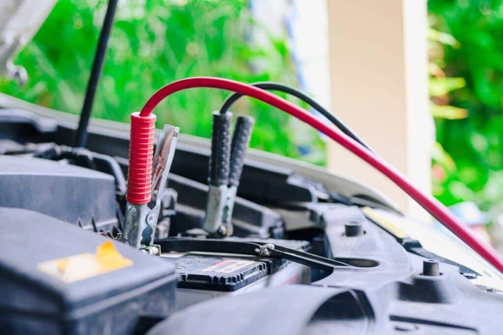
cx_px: 252
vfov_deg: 27.0
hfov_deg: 39.6
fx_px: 699
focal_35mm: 50
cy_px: 168
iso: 250
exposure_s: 1/100
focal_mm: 50
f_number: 2.5
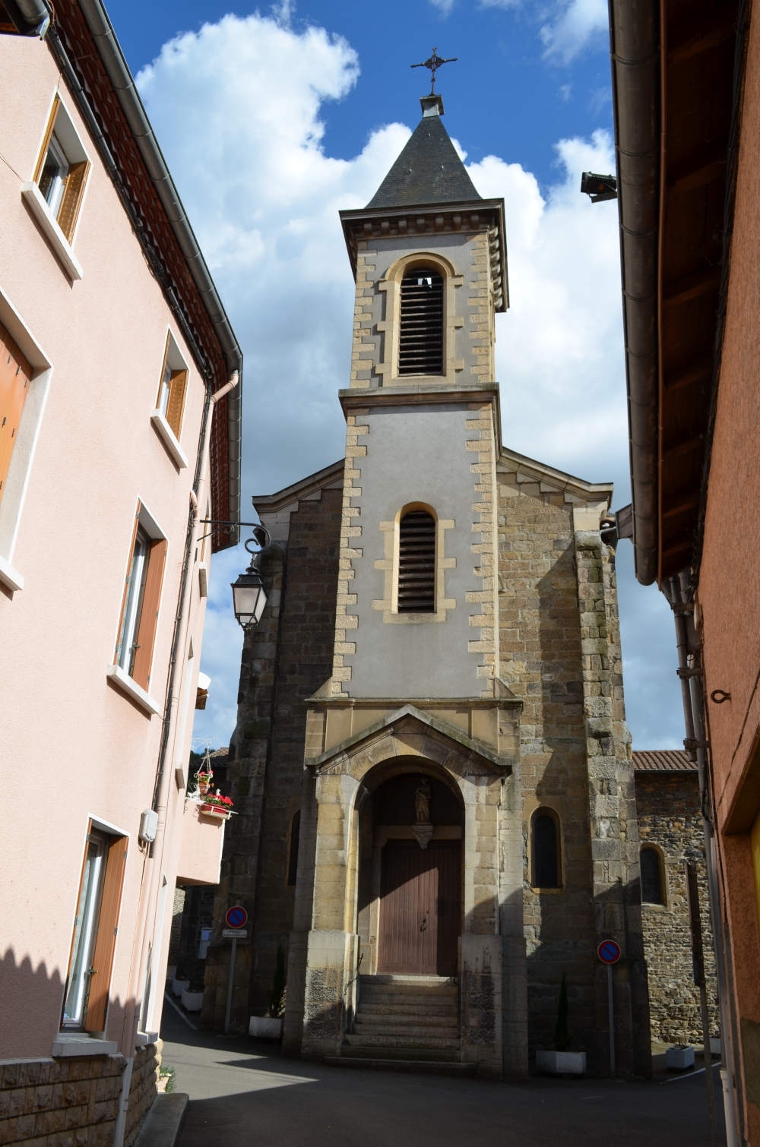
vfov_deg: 62.0
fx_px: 954
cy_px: 574
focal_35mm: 30
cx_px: 380
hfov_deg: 43.4
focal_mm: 20
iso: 100
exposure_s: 1/320
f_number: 9
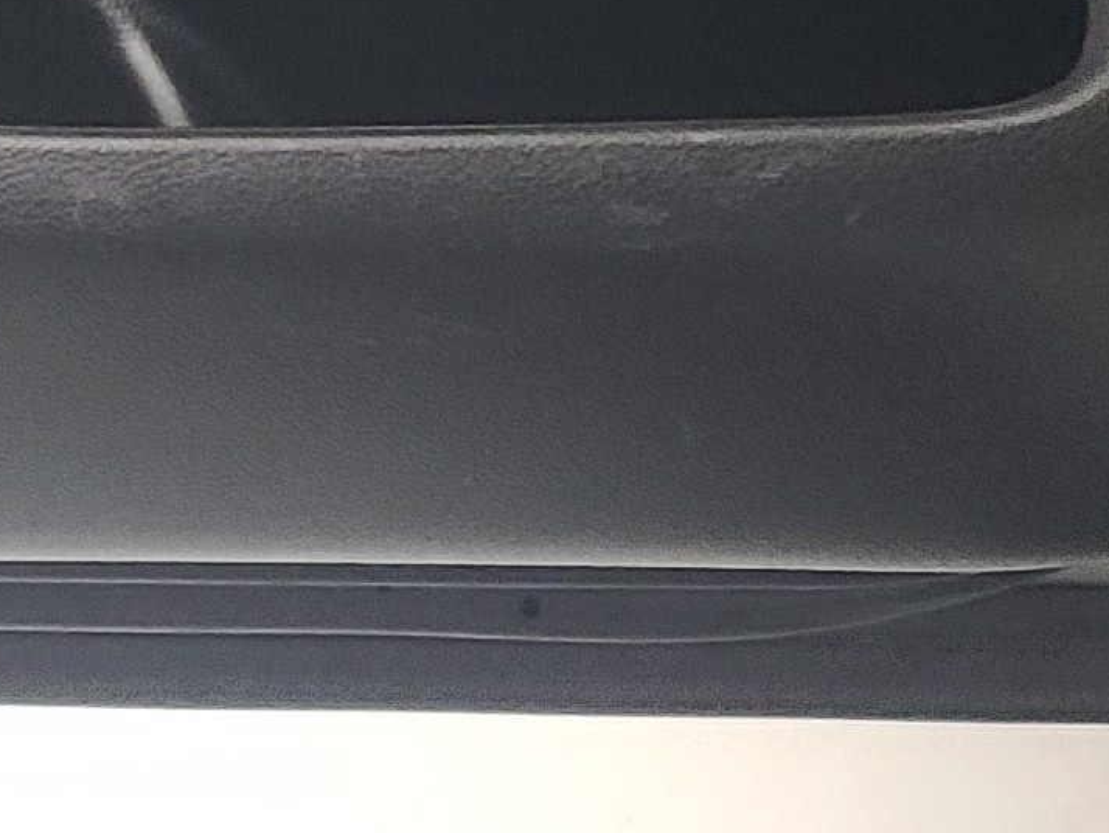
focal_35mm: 140
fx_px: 4487
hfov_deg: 13.2
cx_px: -595
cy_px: -1372
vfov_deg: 9.2
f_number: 1.8
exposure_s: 1/24
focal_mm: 7
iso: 800
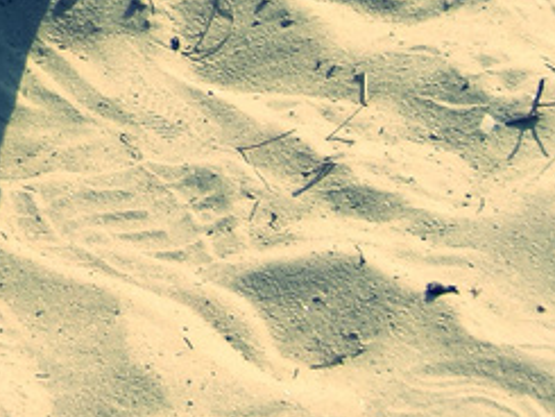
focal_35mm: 235
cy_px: -780
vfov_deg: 5.9
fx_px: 3770
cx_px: -736
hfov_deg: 7.9
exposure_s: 1/800
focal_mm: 7.1
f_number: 3.8
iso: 64
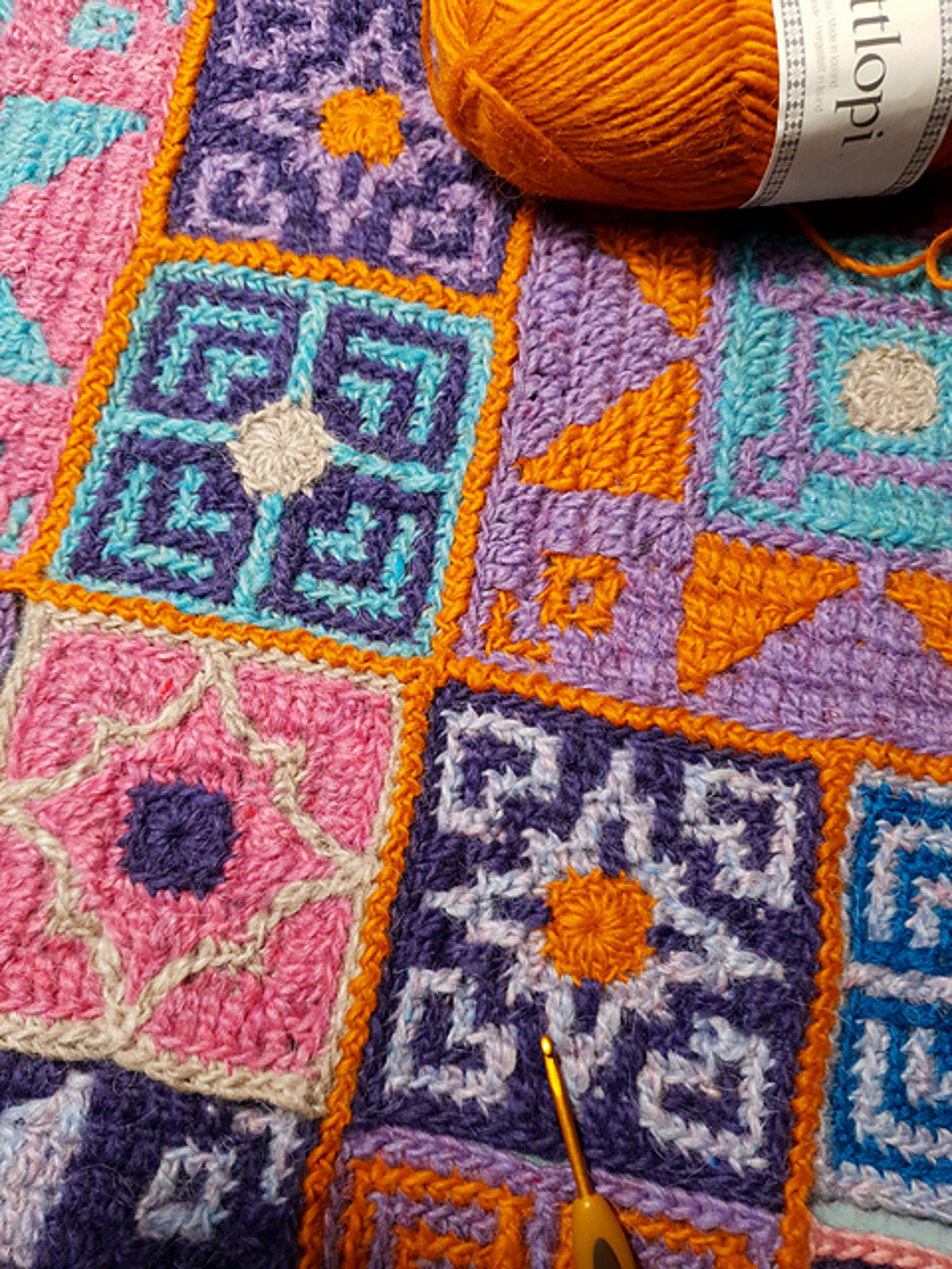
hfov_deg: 53.1
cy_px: 634
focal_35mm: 26
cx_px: 476
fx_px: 953
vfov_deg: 67.3
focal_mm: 4.3
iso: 160
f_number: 1.5
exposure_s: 1/50
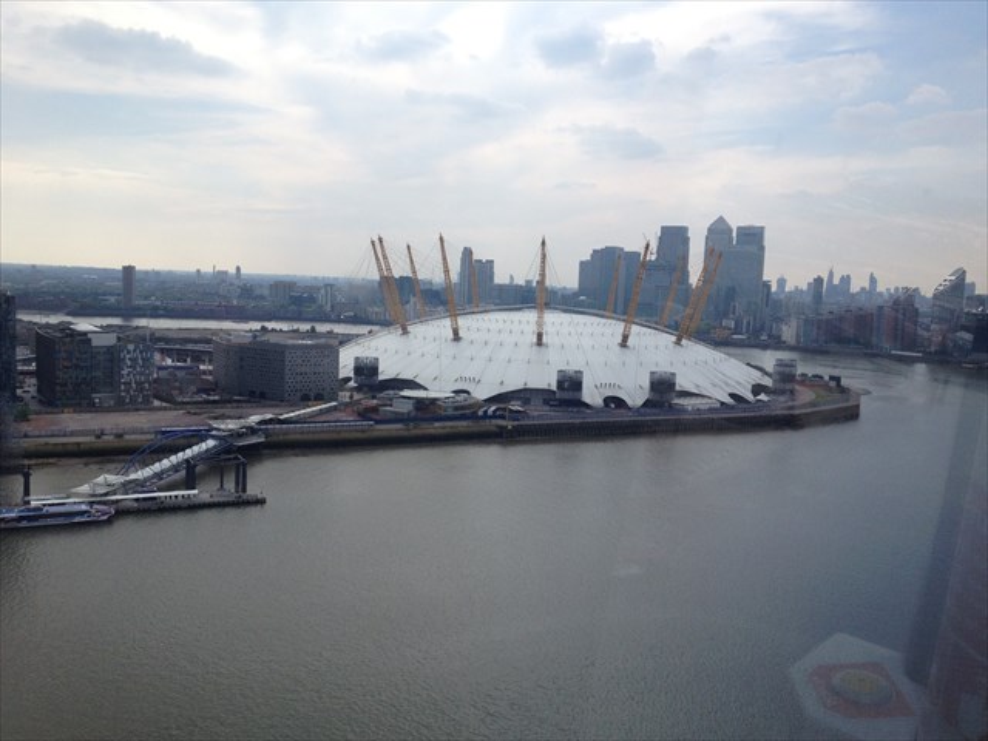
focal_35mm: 35
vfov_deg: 40.7
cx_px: 494
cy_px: 370
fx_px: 999
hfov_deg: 52.6
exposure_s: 1/1126
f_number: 2.4
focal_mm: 4.28
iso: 50
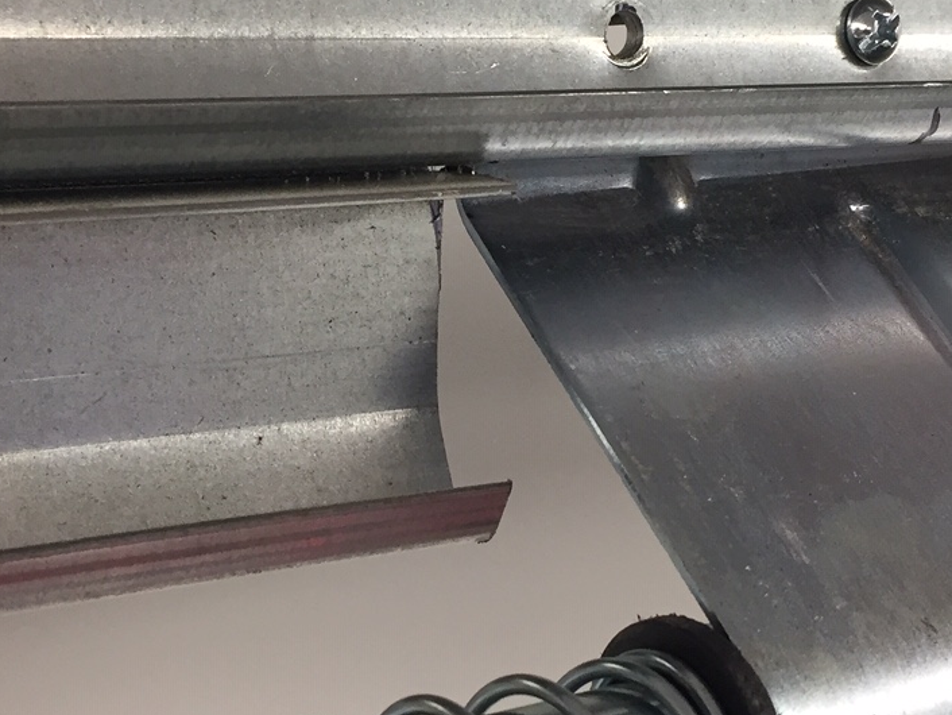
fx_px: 1843
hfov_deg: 28.9
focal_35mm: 67
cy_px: 295
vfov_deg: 21.9
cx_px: 533
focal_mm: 4.15
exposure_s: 1/30
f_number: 2.2
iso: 32
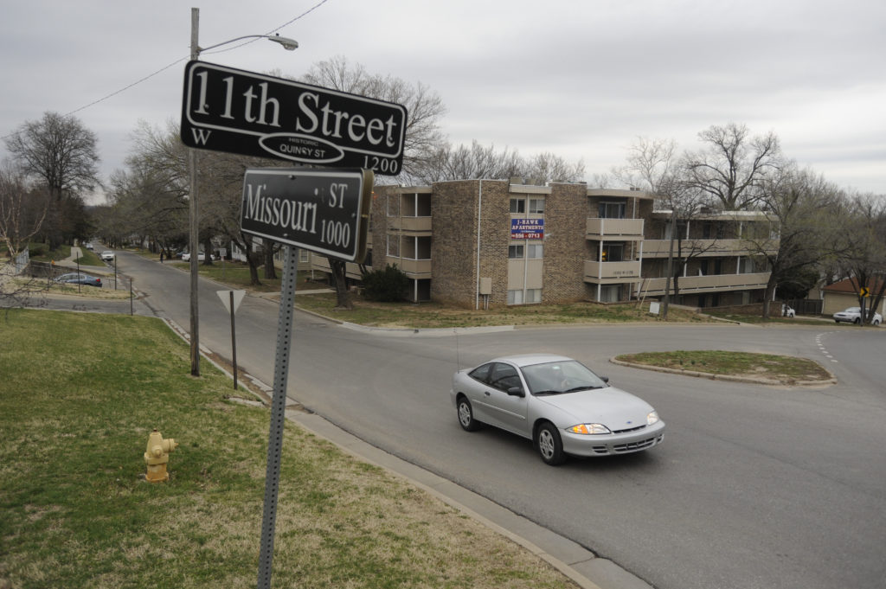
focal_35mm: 20
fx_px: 492
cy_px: 294
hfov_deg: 84.0
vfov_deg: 61.8
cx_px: 443
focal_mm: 20
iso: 1250
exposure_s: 1/800
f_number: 4
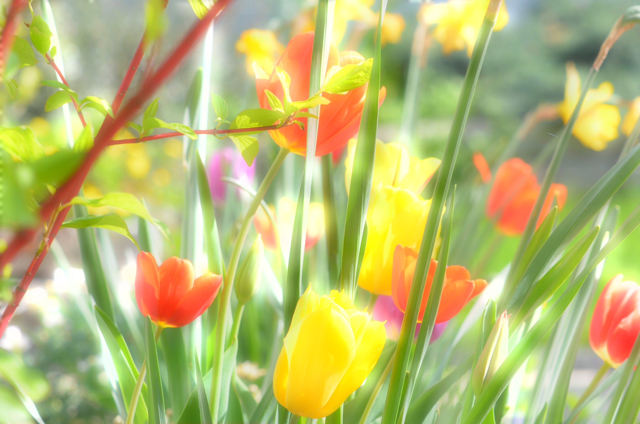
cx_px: 320
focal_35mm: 128
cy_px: 212
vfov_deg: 10.7
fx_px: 2262
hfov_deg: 16.1
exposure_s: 1/125
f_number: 5.6
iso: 100
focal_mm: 85
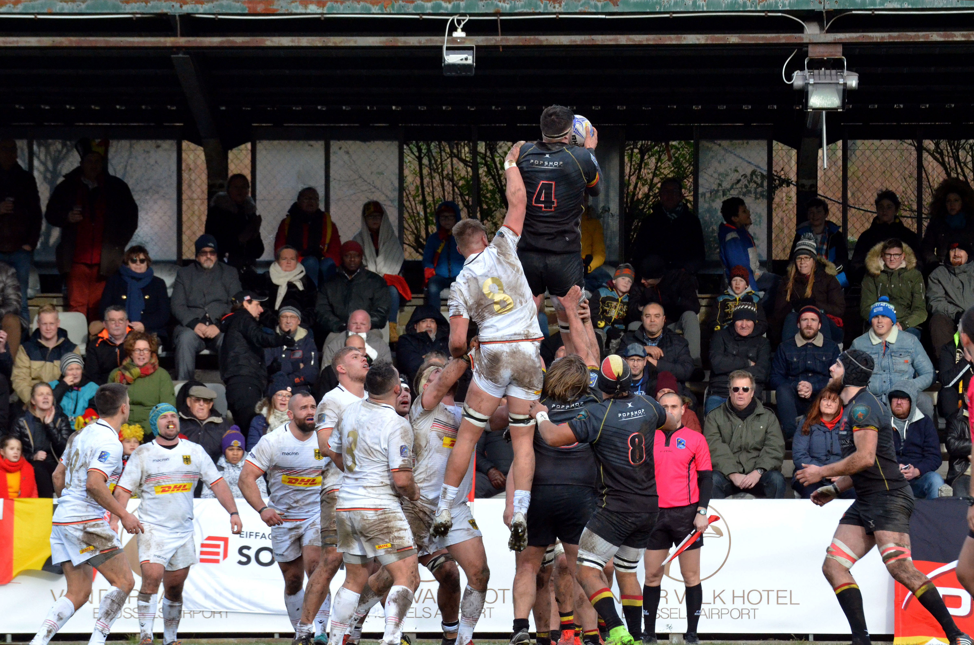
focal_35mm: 300
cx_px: 487
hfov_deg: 6.9
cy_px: 322
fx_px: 8100
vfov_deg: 4.6
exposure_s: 1/2000
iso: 4000
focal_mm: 200
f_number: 8
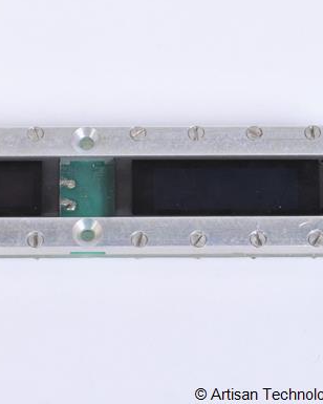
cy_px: 195
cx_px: 84
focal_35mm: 121
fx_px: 1443
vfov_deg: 15.9
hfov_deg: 12.7
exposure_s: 1/200
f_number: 13
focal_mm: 55
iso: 200
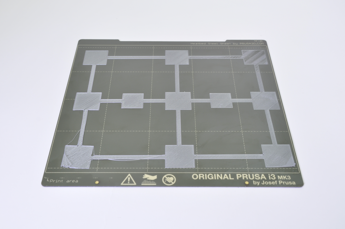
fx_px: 459
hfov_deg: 41.2
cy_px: 114
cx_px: 172
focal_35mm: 48
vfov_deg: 28.0
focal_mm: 32
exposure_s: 1/30
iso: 200
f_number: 8
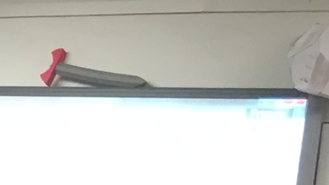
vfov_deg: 5.4
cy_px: 494
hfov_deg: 8.8
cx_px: -542
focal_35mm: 214
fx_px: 1867
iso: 80
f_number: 2.2
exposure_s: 1/30
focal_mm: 4.15
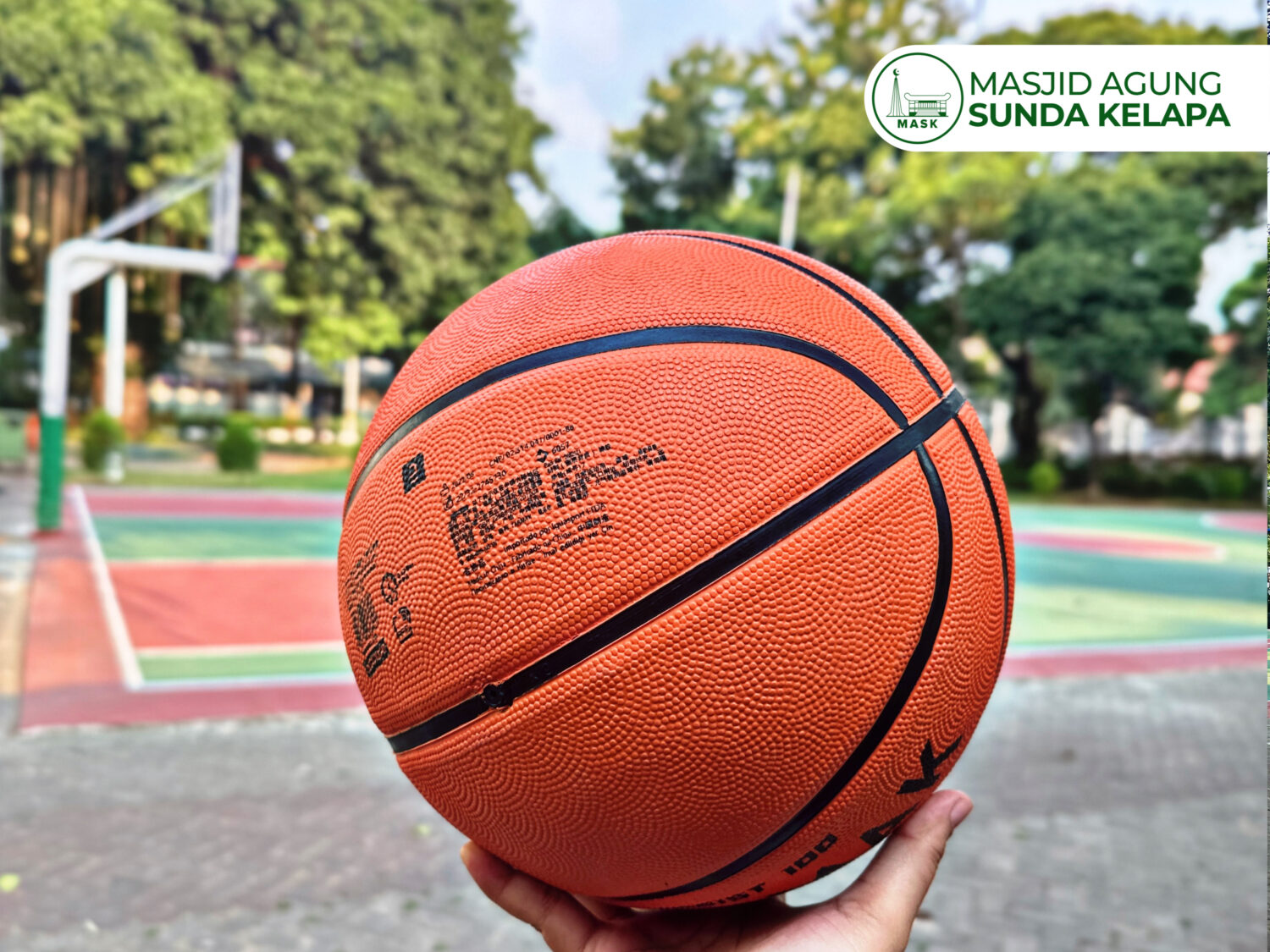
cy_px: 476
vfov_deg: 56.8
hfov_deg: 71.6
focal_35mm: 24
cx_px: 635
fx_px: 881
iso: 80
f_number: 1.78
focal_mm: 6.86
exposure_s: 1/791
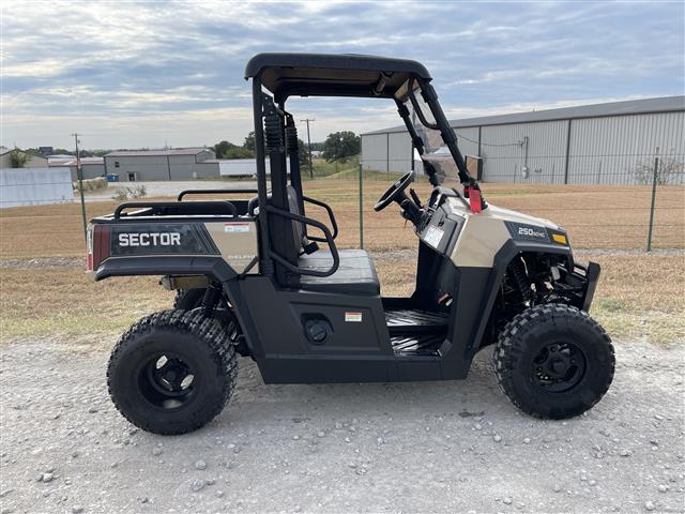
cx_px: 342
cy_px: 257
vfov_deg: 53.1
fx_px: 515
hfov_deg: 67.3
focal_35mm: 26
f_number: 1.6
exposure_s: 1/2336
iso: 32
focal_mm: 5.1
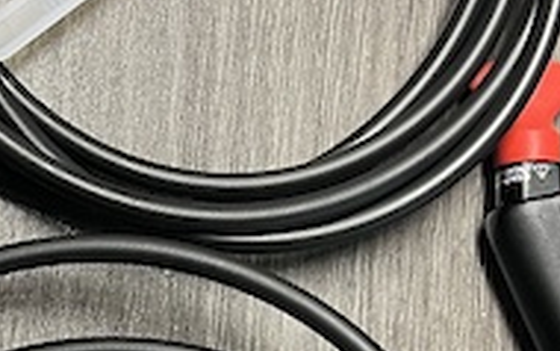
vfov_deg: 11.0
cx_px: 47
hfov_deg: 17.7
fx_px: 1771
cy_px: 481
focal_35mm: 116
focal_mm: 5.1
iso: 200
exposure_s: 1/50
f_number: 1.6
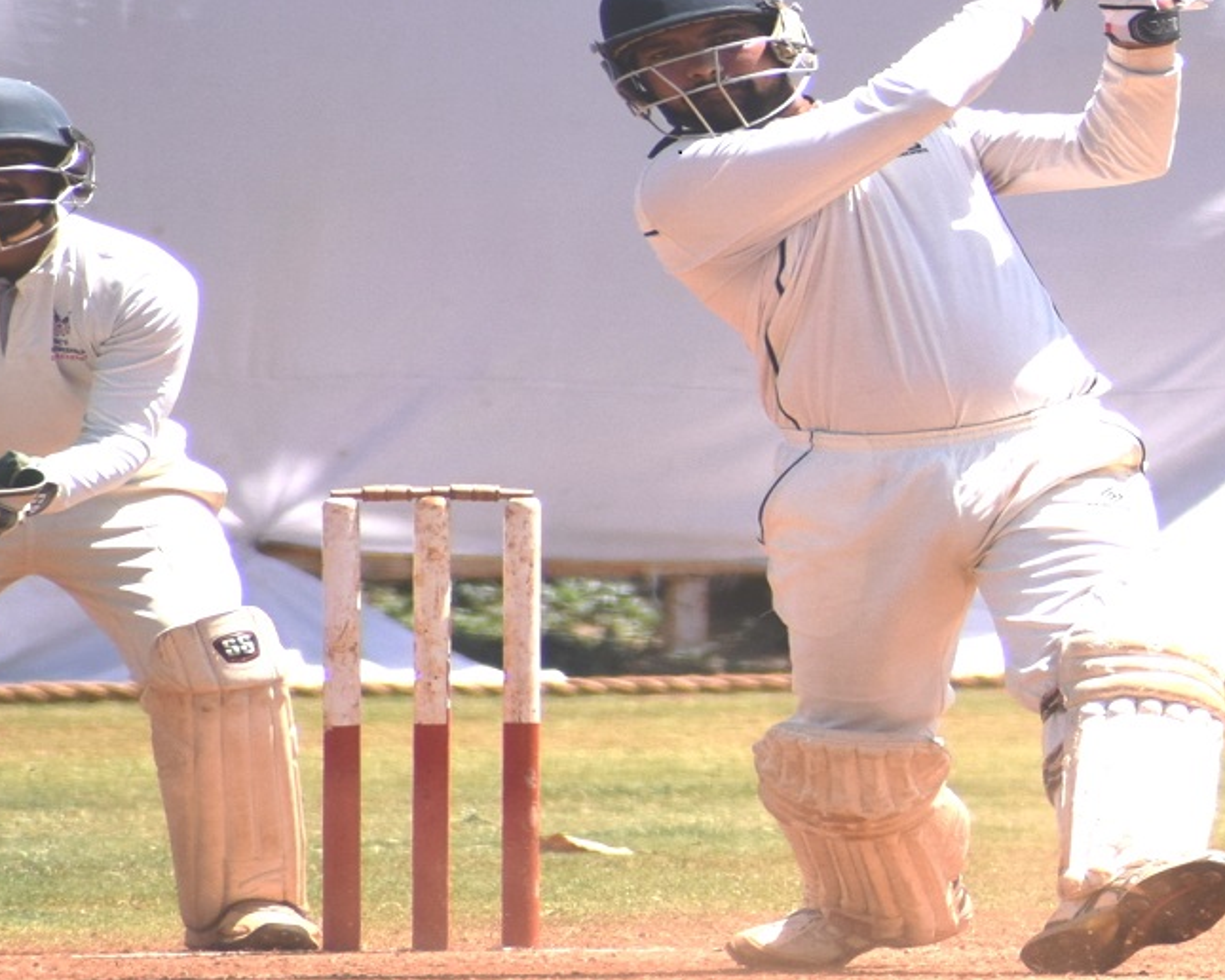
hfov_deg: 2.8
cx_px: 577
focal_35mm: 687
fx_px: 24907
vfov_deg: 2.3
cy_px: 450
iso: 400
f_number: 6.3
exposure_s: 1/1250
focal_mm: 300
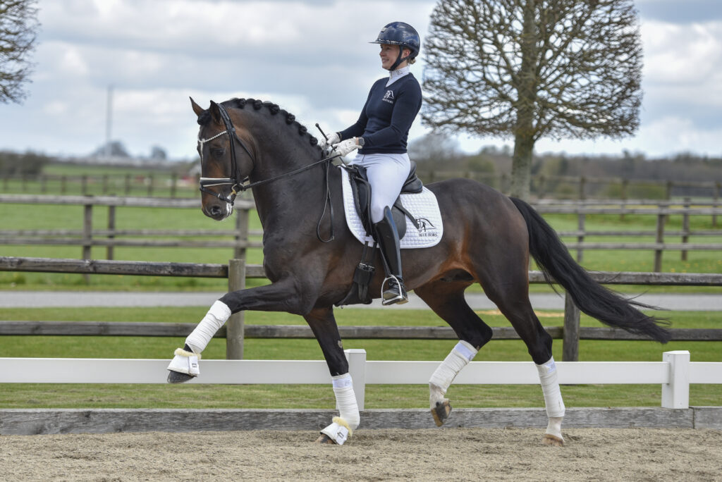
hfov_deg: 16.4
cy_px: 241
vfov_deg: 11.0
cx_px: 361
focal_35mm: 125
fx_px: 2508
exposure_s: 1/1250
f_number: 2.8
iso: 200
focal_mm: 125
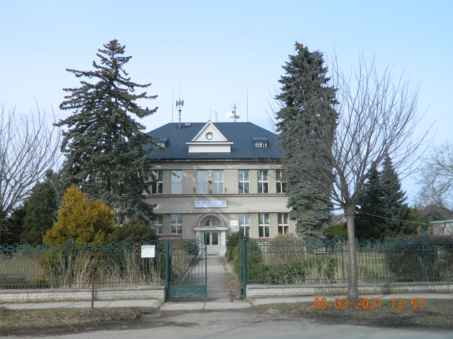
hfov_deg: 58.4
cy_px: 170
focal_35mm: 31
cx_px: 226
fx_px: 406
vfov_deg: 45.4
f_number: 3.2
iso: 80
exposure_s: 1/640
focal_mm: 5.6
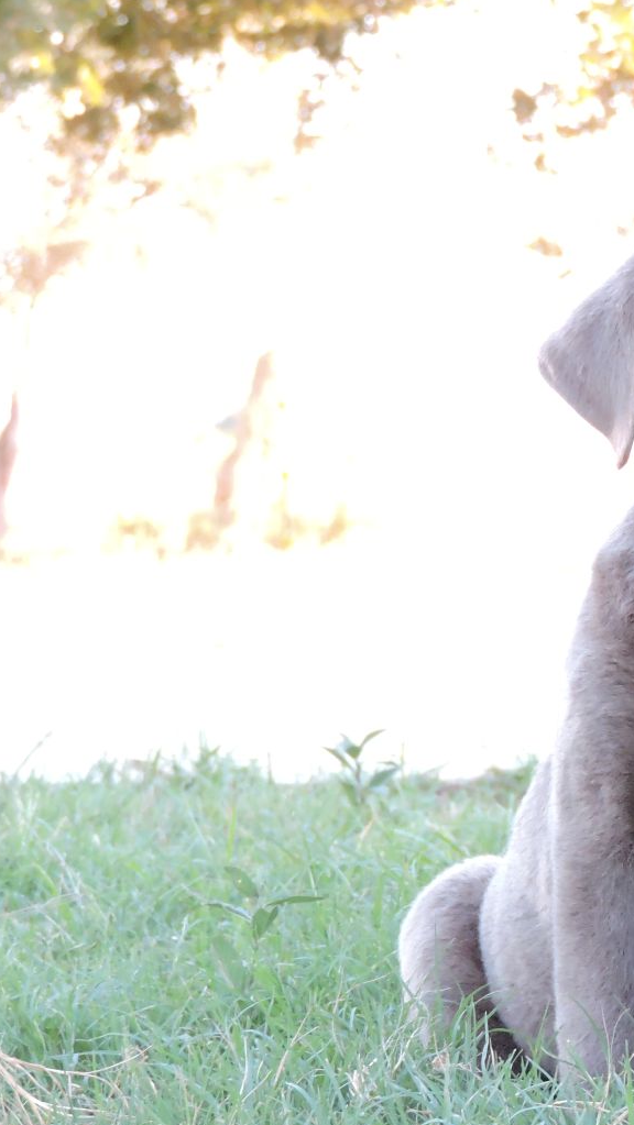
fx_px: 6869
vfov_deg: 9.4
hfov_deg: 5.3
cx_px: 805
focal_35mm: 230
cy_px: 640
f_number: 4.3
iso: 800
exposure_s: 1/125
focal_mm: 24.1
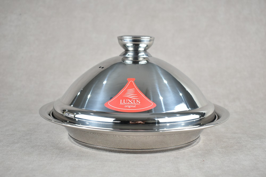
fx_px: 355
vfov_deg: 28.1
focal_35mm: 48
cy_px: 88
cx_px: 133
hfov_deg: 41.1
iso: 800
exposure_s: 1/100
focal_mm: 32
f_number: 4.5
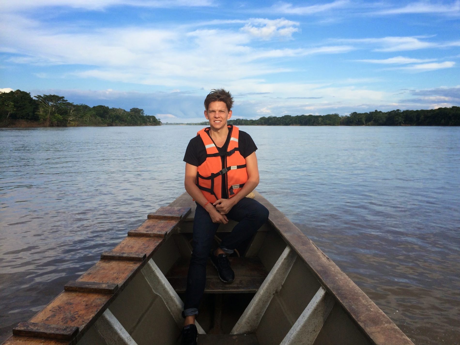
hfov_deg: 60.0
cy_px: 172
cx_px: 230
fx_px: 399
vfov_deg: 46.8
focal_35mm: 30
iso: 32
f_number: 2.2
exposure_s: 1/1866
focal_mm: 4.12
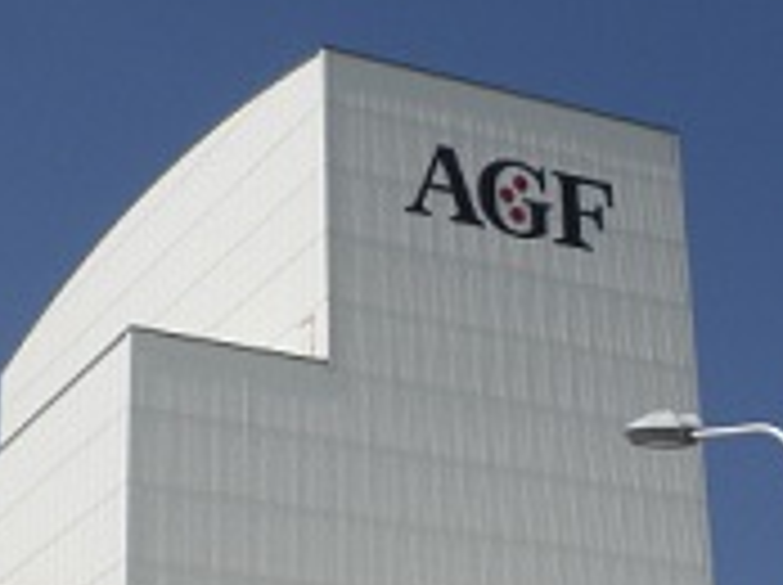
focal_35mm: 98
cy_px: 396
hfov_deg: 20.0
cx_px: 338
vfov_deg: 15.0
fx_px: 2214
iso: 50
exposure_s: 1/800
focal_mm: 6.3
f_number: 4.4
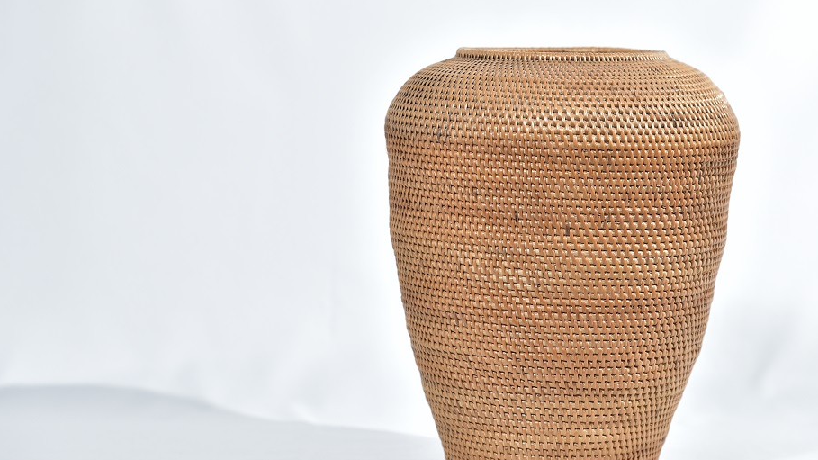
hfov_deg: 13.6
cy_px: 206
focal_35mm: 158
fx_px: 3427
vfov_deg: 7.7
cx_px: 414
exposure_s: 1/125
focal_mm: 122
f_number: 4.5
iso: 200
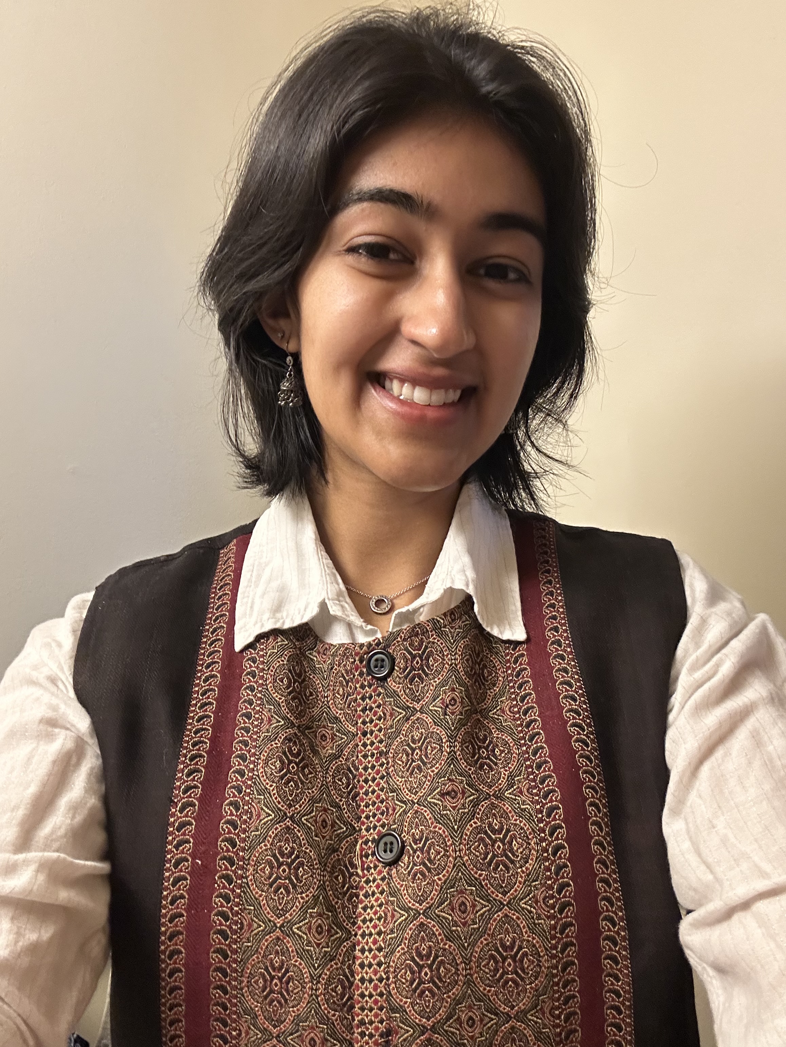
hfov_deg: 46.8
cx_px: 393
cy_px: 524
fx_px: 908
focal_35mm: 30
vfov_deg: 60.0
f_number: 1.9
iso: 250
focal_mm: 2.69
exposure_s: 1/40
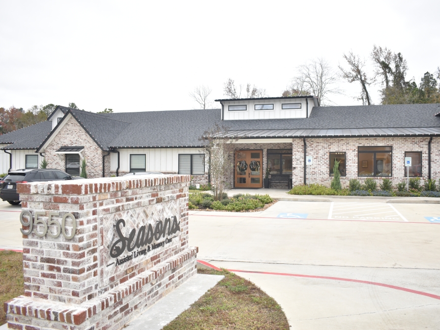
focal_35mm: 30
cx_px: 240
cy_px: 167
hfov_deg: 59.9
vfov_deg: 46.8
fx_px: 381
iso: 400
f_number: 3.5
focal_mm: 18
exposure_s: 1/500
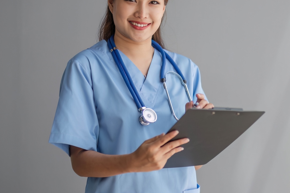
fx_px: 934
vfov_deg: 11.8
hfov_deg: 17.5
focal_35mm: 116
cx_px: 217
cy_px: 79
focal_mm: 50
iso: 125
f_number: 1
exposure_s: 1/1900
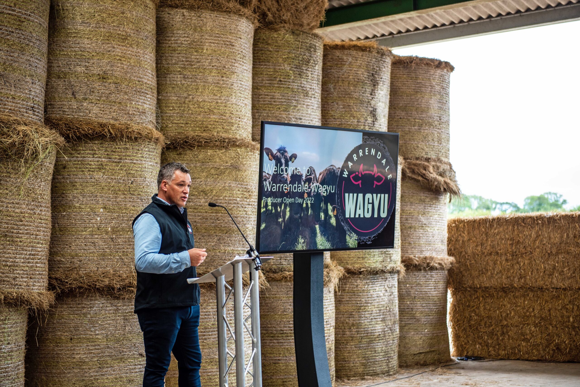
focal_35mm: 70
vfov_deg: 19.5
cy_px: 194
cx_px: 290
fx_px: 1128
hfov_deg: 28.8
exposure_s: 1/160
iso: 500
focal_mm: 70
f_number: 2.8
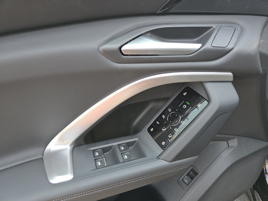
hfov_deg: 73.9
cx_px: 134
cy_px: 100
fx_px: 178
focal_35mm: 23
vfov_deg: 58.9
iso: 40
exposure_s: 1/180
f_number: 1.7
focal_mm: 6.3
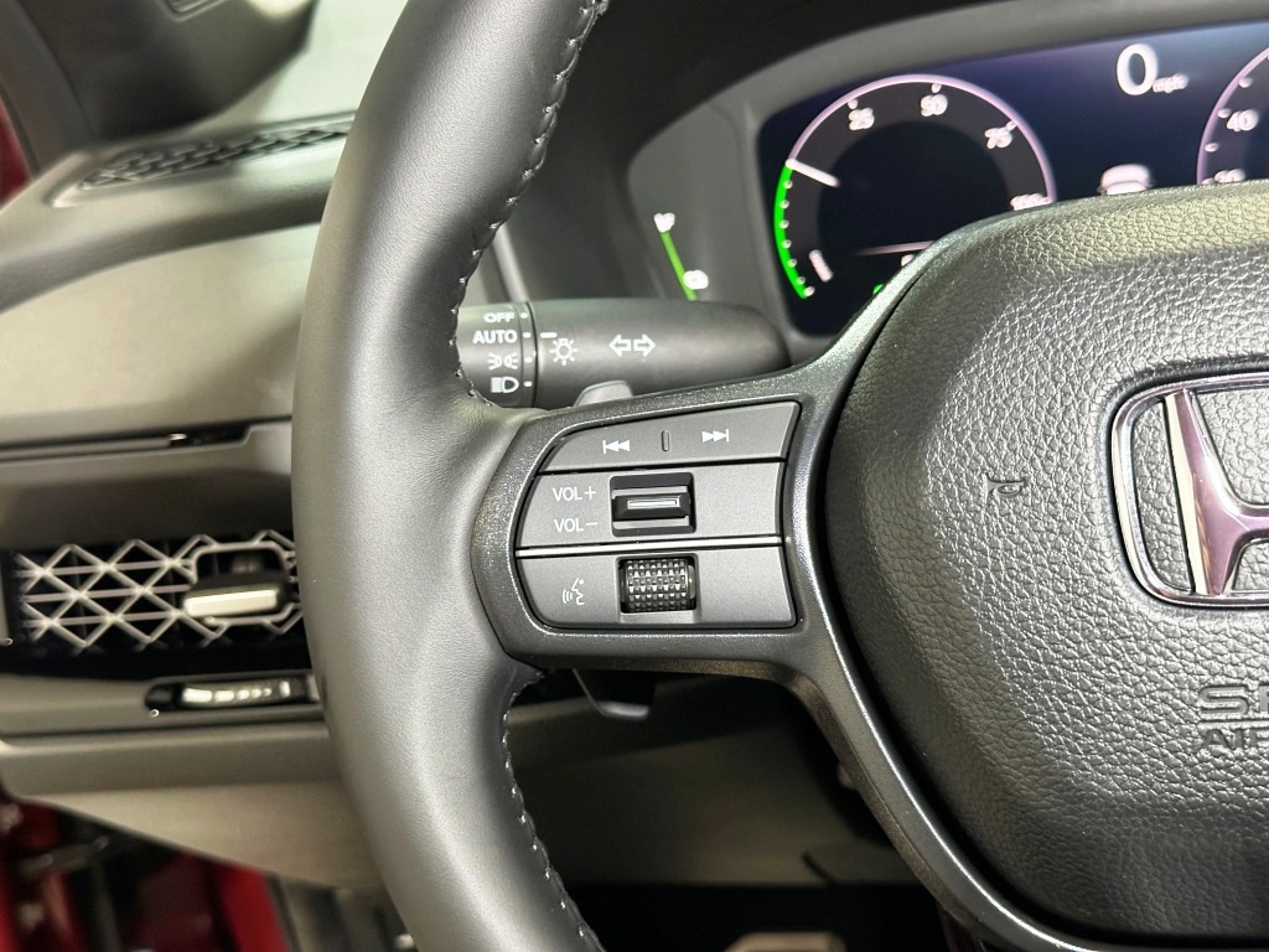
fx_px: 1760
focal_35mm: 48
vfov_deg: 30.3
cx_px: 634
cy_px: 476
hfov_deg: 39.7
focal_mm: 6.86
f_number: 1.78
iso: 500
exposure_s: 1/30
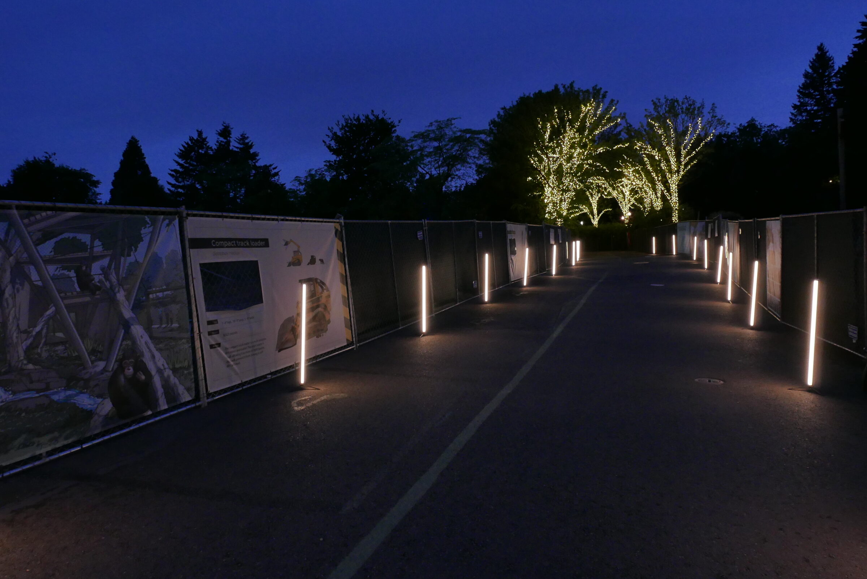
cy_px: 290
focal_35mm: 24
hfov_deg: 73.7
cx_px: 434
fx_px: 578
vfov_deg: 53.2
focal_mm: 10.9
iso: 800
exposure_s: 1/15
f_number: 5.6
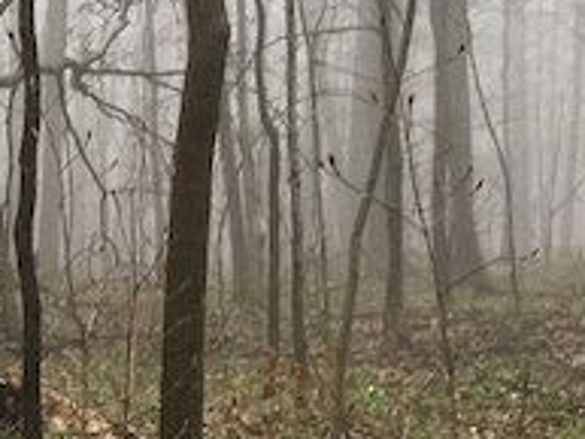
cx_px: -570
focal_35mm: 120
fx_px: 2029
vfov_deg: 12.3
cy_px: 285
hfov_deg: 14.0
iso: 40
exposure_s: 1/120
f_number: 2.2
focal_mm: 4.15
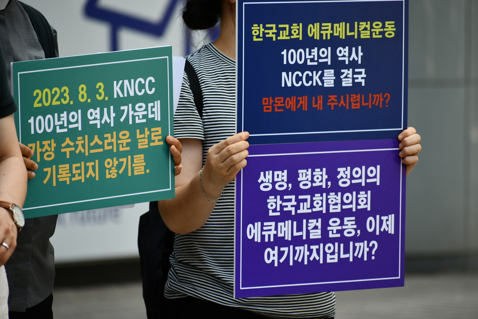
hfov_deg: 6.2
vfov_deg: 4.2
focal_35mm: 331
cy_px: 160
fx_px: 4395
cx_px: 239
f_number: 7.1
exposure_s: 1/800
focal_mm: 220
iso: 500
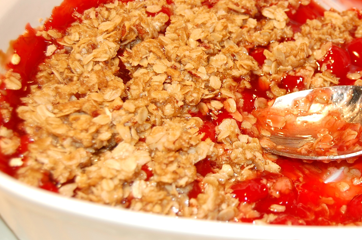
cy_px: 114
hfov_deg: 31.2
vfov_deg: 21.5
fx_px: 633
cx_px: 286
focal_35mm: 63
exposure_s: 1/60
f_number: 4.2
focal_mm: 26
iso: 360
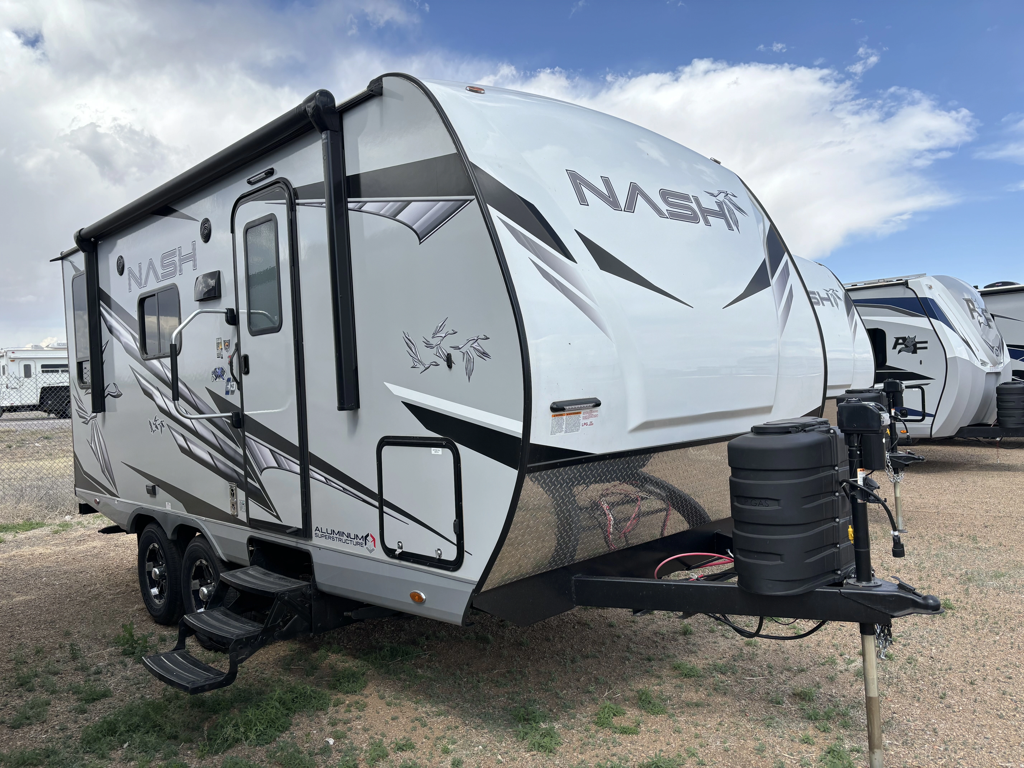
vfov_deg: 53.1
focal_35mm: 26
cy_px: 384
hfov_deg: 67.3
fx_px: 769
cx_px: 512
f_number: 1.6
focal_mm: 5.96
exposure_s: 1/2778
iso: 50
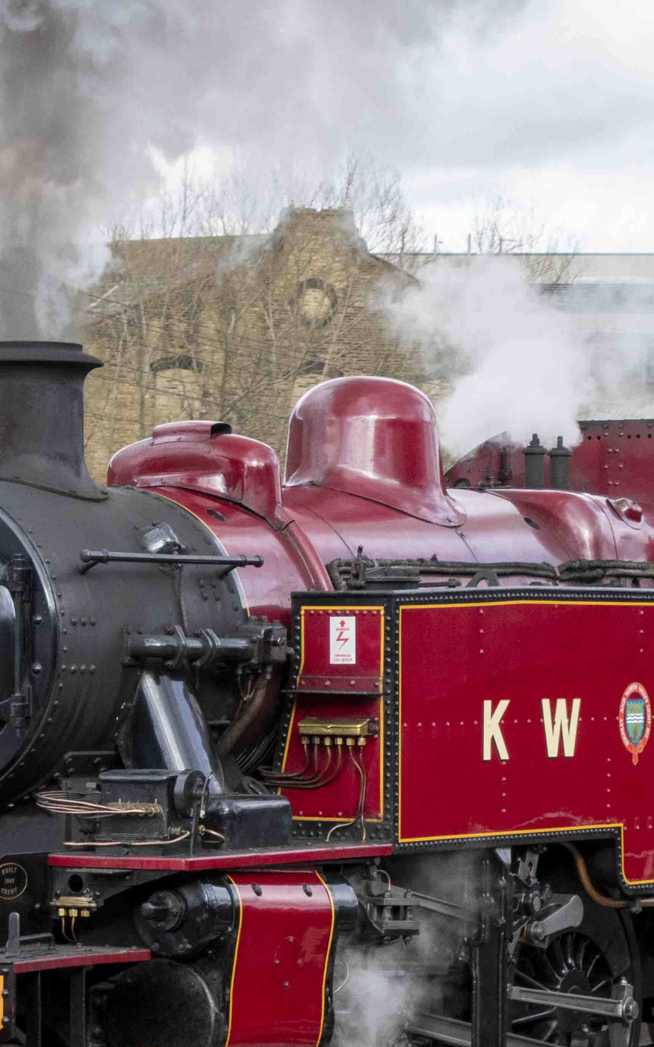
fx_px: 4421
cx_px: 253
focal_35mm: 155
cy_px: 666
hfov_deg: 8.5
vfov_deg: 13.5
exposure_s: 1/250
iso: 1250
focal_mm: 50
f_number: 14
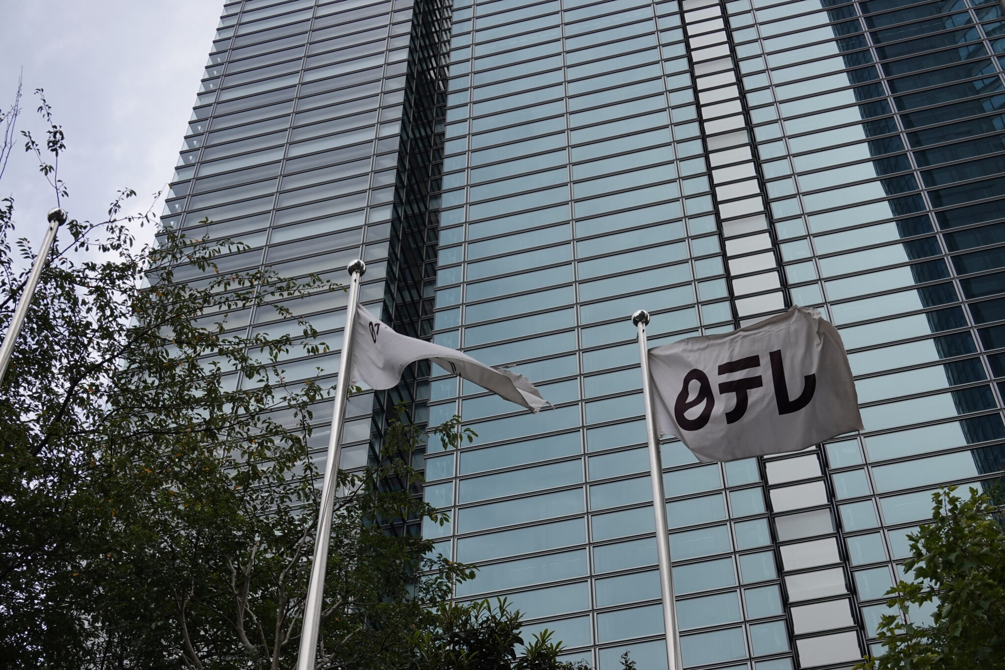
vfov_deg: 24.2
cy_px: 335
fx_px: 1563
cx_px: 502
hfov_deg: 35.6
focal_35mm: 56
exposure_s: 1/640
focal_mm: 20.69
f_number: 4
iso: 125
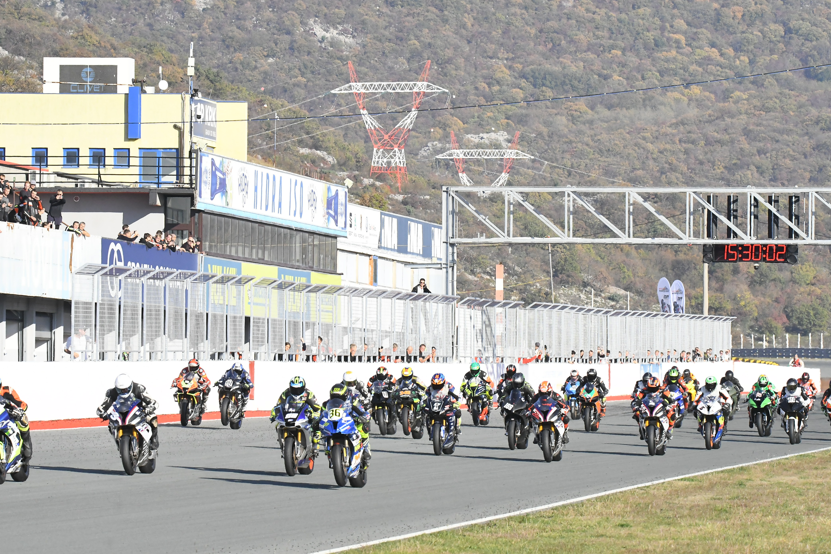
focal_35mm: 270
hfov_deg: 7.6
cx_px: 416
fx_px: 6232
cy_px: 277
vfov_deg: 5.1
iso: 3200
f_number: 13
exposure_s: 1/3200
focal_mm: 180
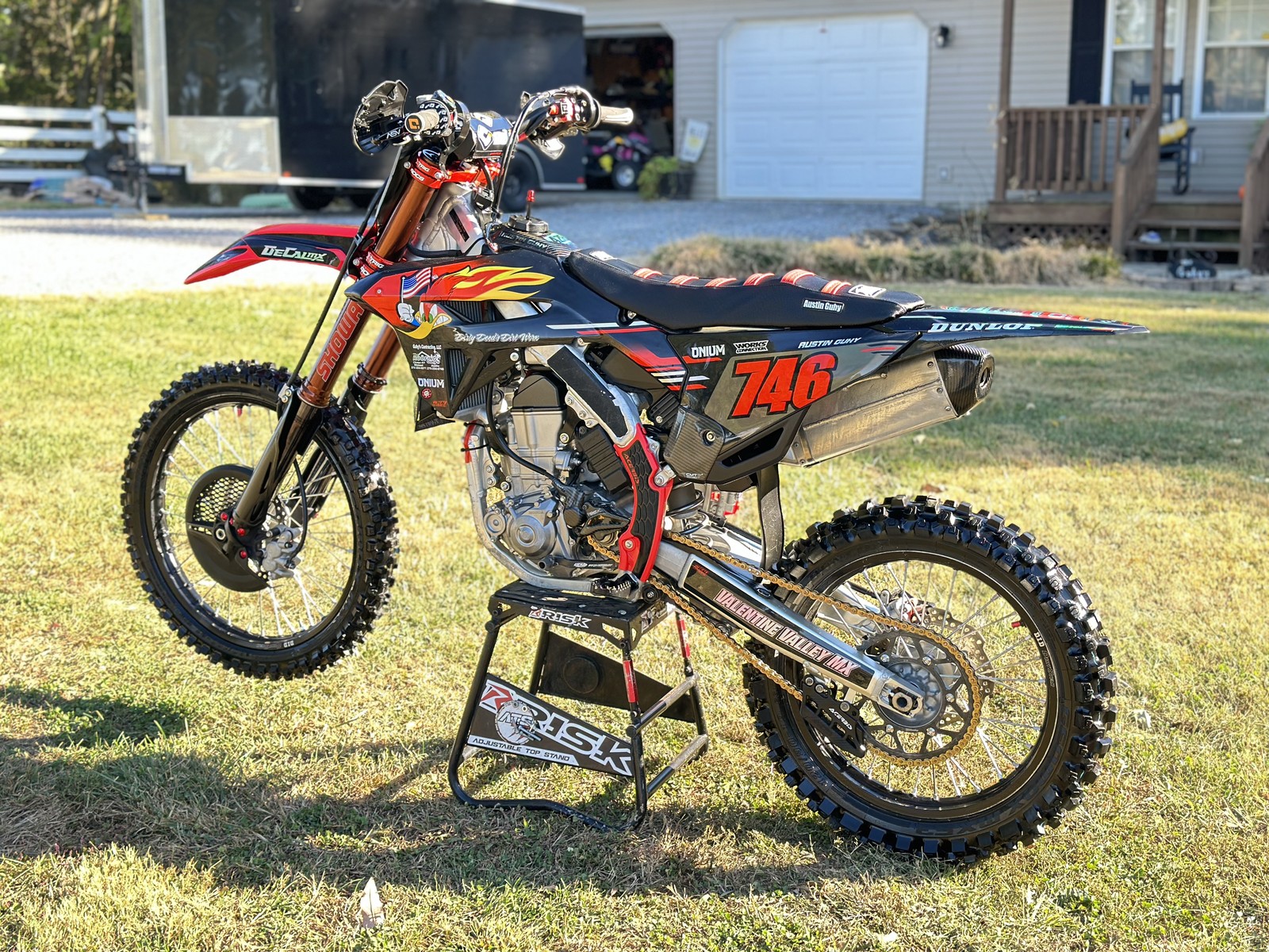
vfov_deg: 30.3
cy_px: 476
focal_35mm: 48
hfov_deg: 39.7
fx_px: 1760
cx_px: 634
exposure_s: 1/243
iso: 80
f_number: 1.78
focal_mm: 6.86
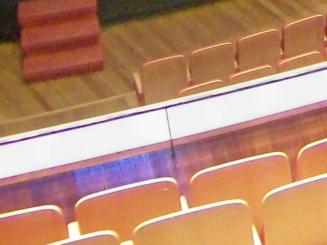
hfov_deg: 11.8
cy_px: -207
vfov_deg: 9.3
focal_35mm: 152
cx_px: 627
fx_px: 1436
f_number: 2.7
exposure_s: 1/3
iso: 160
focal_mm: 6.1
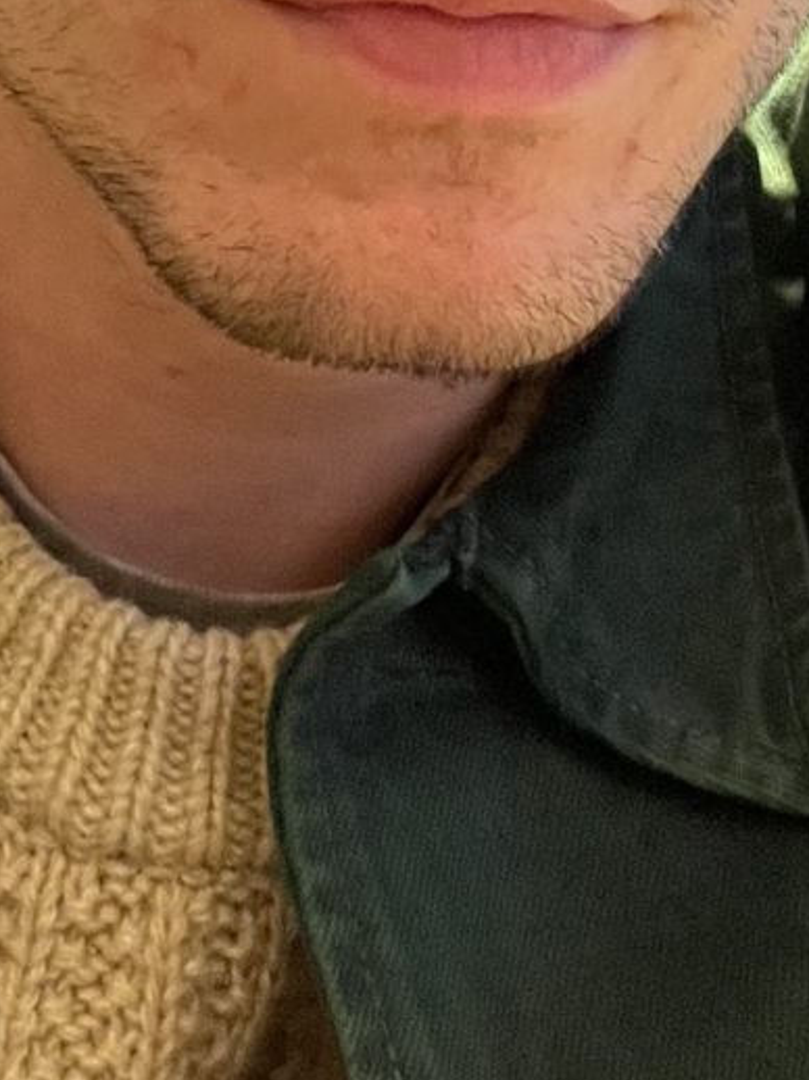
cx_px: 317
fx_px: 2776
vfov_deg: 20.3
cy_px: -288
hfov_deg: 16.6
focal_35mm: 89
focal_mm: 2.71
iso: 500
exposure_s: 1/30
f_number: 2.2
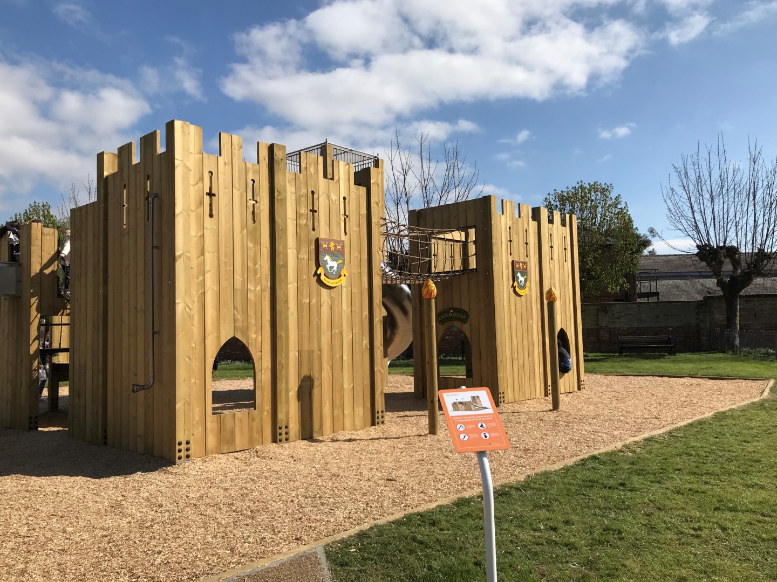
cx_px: 388
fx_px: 628
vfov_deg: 49.7
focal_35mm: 28
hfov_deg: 63.4
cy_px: 291
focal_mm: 3.99
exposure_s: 1/3690
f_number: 1.8
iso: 20
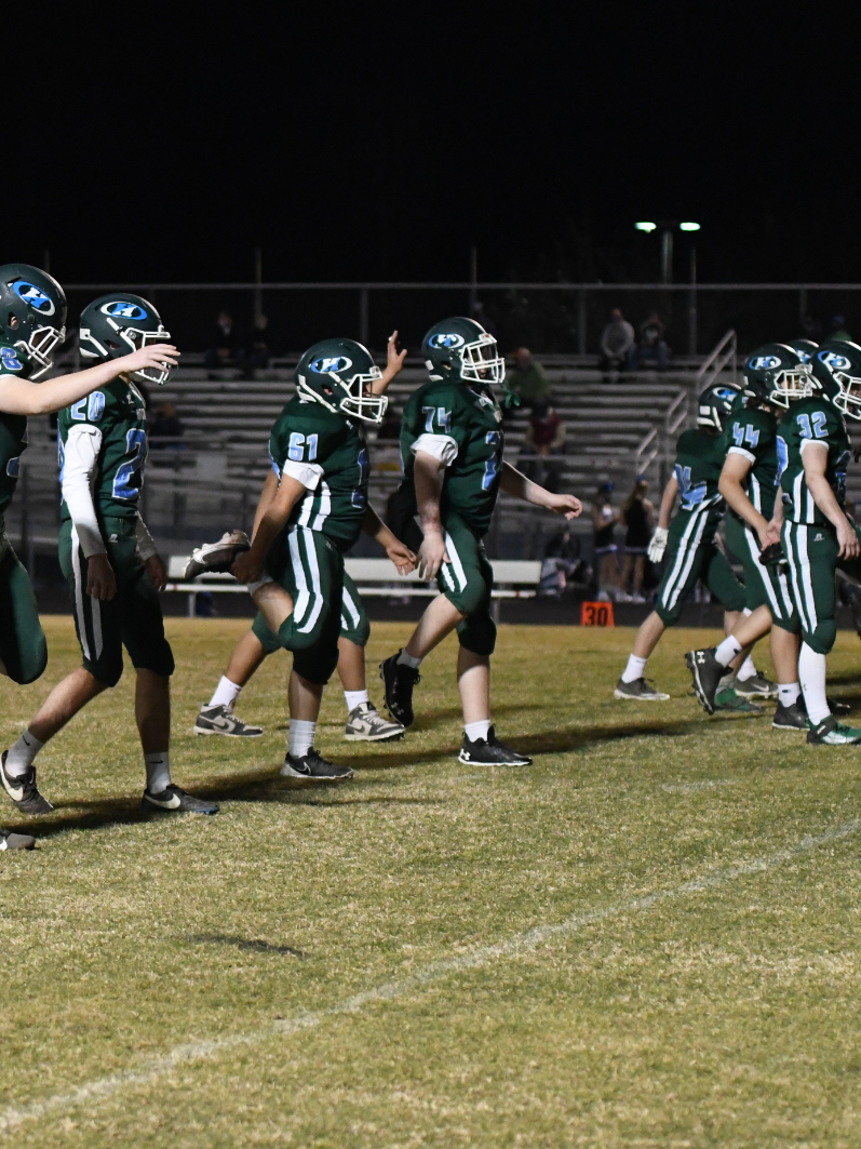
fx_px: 5042
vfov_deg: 13.0
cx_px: 75
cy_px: 574
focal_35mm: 152
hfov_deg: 9.7
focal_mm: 70
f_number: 2.8
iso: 6400
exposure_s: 1/640
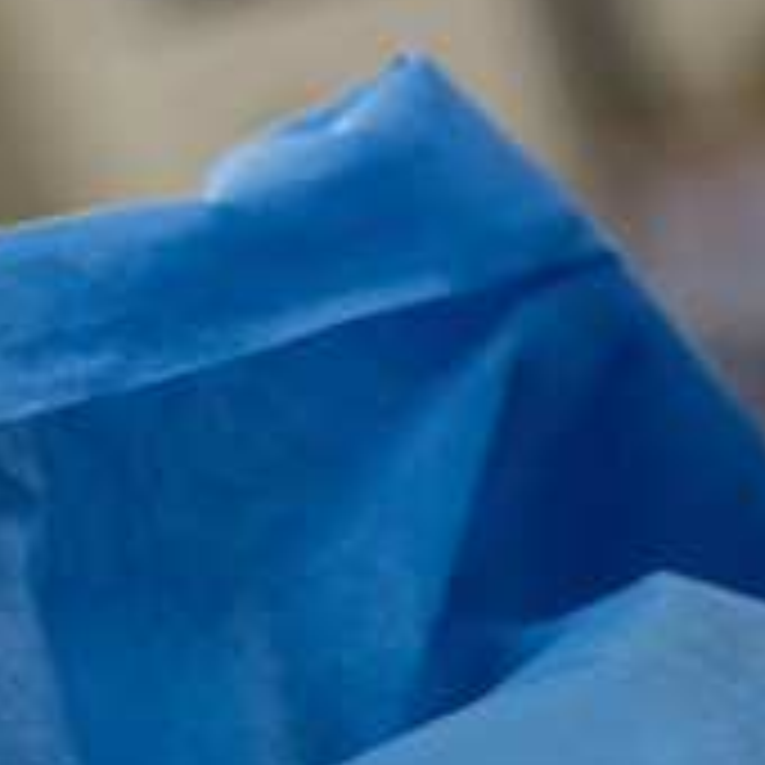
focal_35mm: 599
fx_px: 14977
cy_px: -238
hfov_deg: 2.9
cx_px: 1242
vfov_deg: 2.9
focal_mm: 150
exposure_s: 1/200
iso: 640
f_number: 2.8
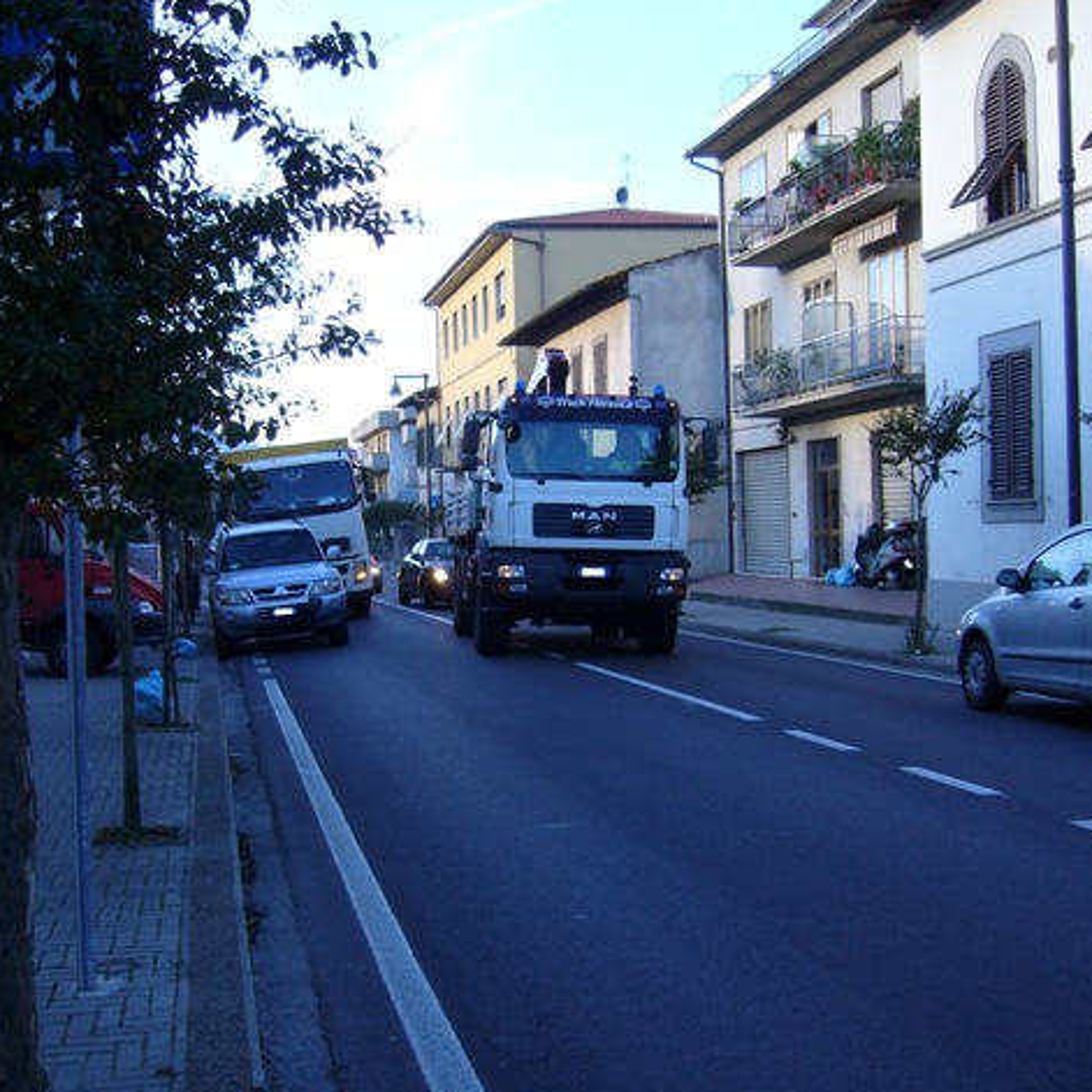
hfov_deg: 39.9
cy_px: 552
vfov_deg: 40.0
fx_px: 1499
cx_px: 459
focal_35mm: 42
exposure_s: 1/125
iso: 80
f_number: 2.8
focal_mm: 5.8
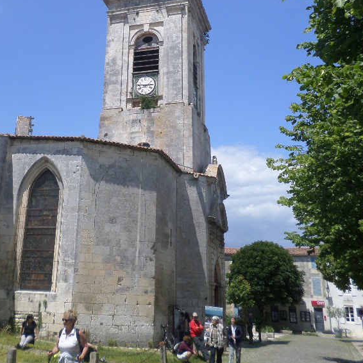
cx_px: 126
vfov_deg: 40.8
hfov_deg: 41.4
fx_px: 475
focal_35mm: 40
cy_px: 96
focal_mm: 4.5
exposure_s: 1/2000
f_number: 2.5
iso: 80
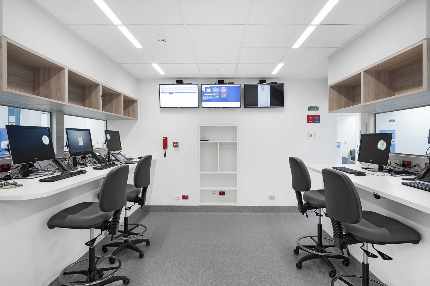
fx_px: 239
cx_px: 215
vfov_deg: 61.9
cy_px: 143
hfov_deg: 84.0
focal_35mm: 20
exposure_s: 1/1.25
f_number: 11
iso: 200
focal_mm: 20
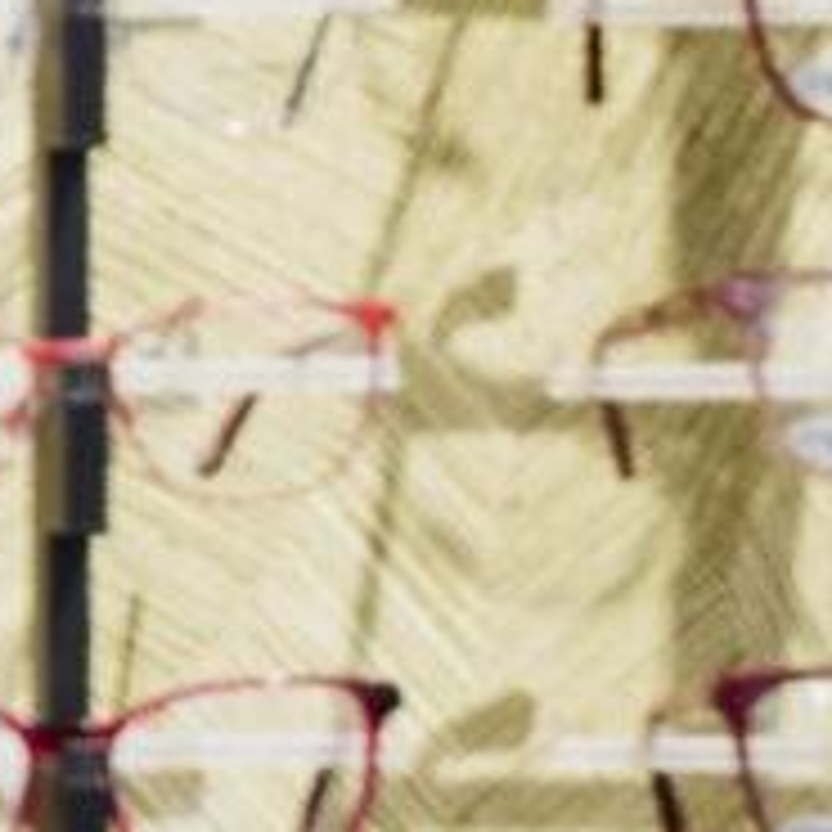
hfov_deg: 3.3
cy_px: -670
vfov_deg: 3.4
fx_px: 13787
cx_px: -2226
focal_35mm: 507
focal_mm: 72
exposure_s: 1/6
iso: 100
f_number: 8
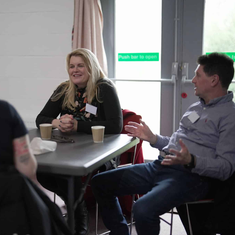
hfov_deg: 26.7
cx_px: 70
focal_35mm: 64
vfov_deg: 26.9
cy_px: 118
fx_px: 492
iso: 800
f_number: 1.2
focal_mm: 50
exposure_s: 1/320
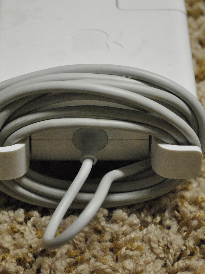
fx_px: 946
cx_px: 88
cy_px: 137
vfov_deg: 16.5
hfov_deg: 12.4
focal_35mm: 120
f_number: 5.6
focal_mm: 55
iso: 1400
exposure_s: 1/30
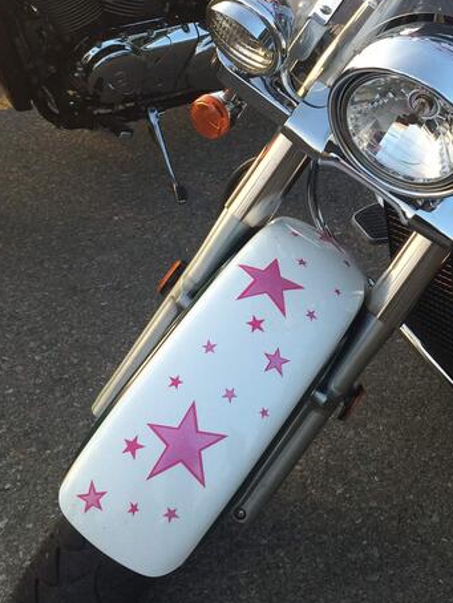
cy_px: 84
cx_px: 412
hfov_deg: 22.7
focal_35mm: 63
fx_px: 1098
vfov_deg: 29.7
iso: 32
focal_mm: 4.15
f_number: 2.2
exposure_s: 1/232
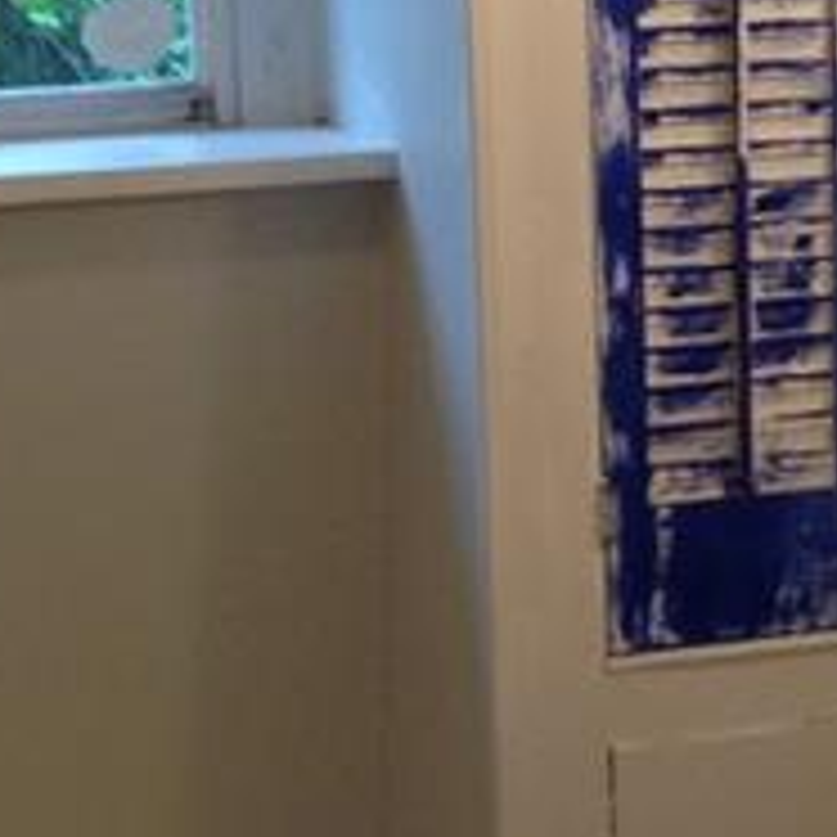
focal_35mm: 170
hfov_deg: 10.2
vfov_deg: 10.3
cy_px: 468
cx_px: 868
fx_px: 4651
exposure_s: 1/15
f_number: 2.4
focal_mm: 4.28
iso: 50
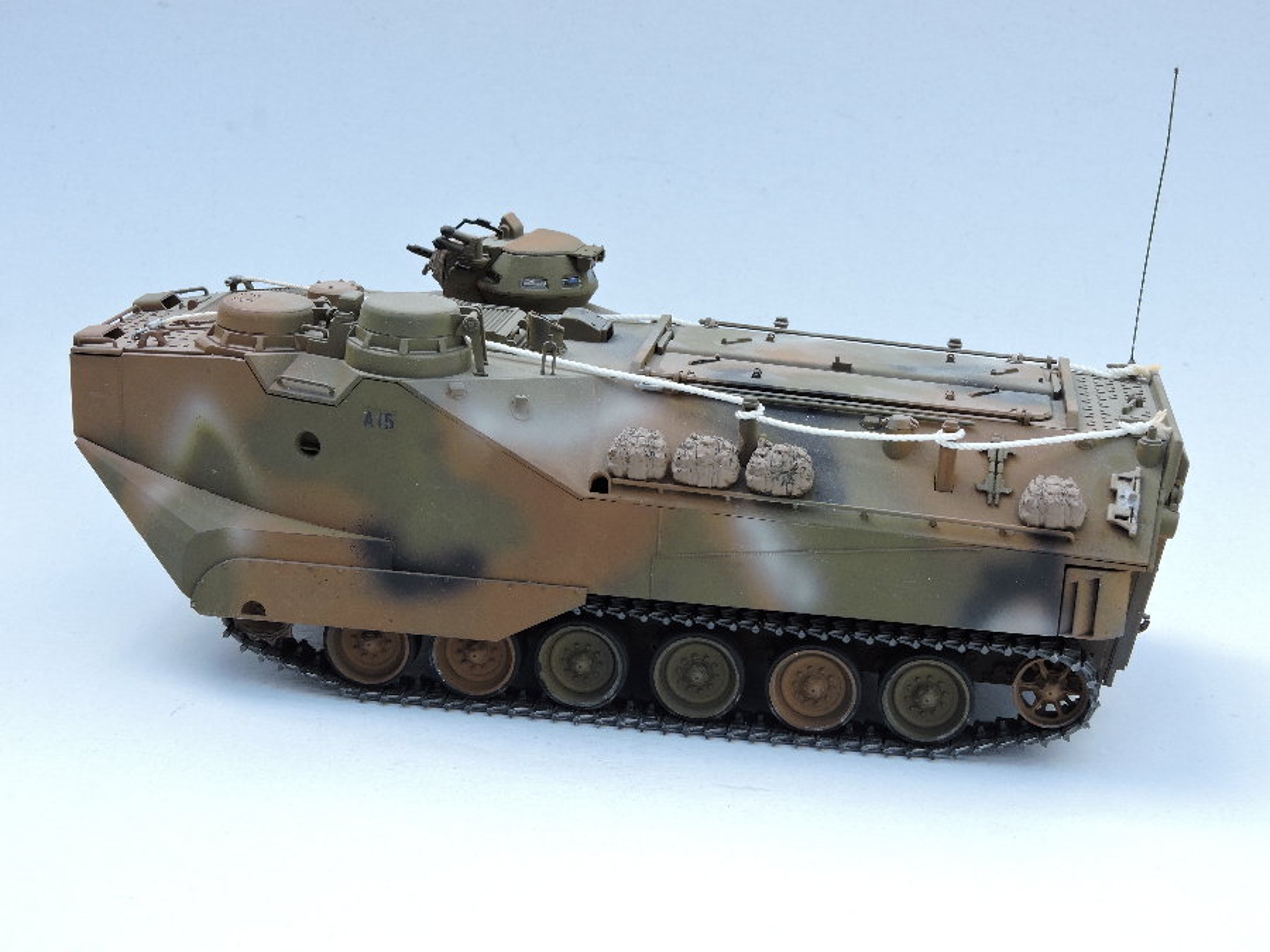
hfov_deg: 32.2
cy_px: 476
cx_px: 635
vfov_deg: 24.4
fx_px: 2201
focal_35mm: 60
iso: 100
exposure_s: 1/125
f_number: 4.2
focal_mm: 10.7
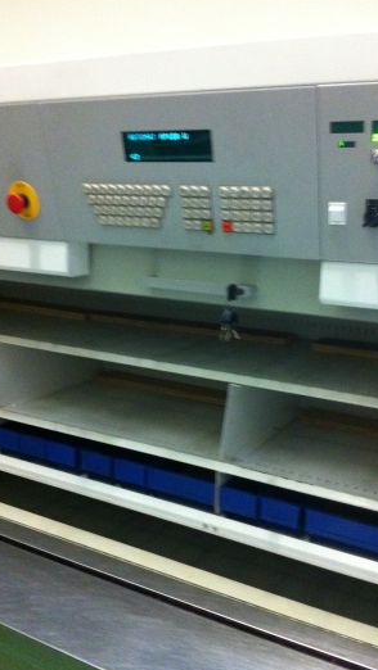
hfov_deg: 30.4
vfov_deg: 51.6
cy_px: 334
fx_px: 694
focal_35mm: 39
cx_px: 216
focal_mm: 3.85
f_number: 2.8
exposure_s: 1/15
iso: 500
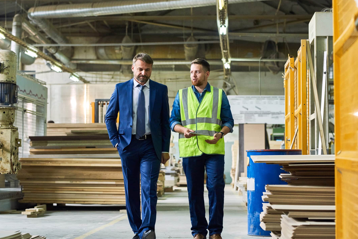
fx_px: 1014
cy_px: 112
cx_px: 162
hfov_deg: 20.0
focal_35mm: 102
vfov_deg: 13.4
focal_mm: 85
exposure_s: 1/125
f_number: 3.5
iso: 800
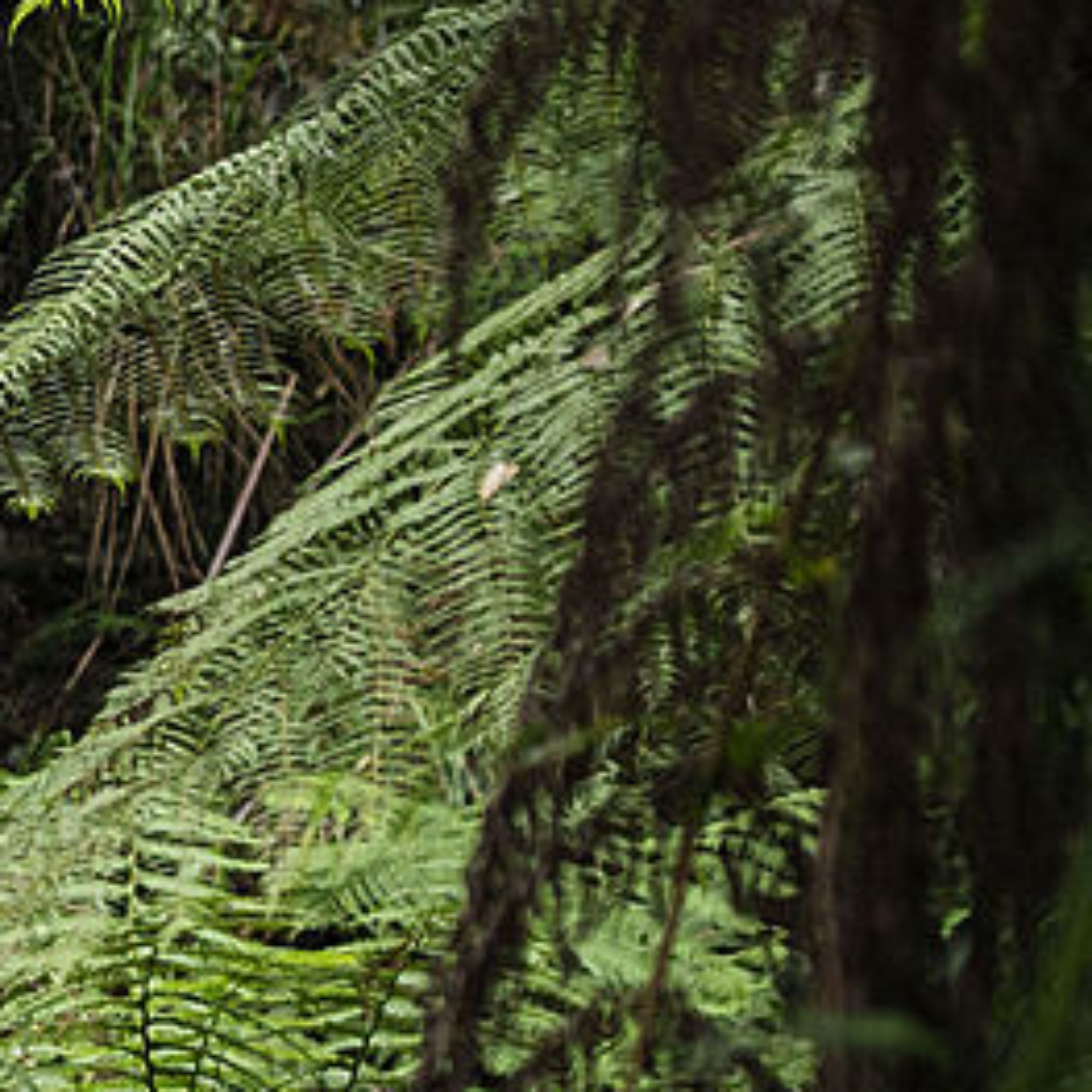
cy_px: 1358
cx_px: -1553
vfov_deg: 11.6
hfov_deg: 10.3
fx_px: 5246
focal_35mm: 147
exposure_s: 1/500
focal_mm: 35
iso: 800
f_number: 2.2
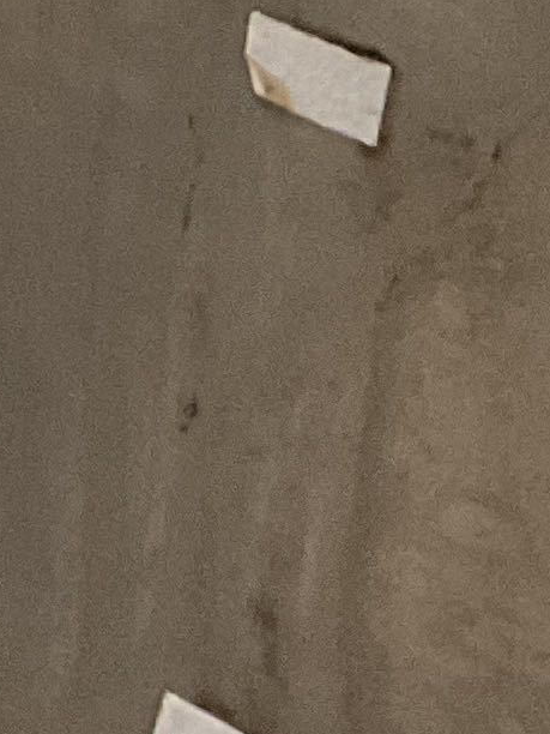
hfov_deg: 7.5
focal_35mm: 191
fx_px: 4046
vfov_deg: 8.4
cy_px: -1600
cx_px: -563
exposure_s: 1/50
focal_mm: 3
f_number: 1.8
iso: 125
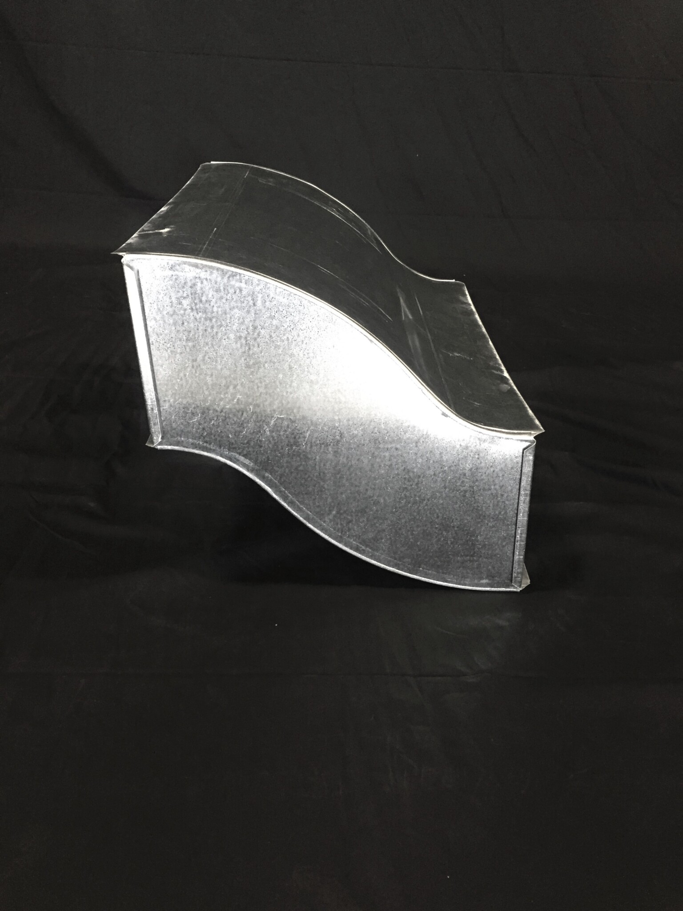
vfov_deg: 61.7
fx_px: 763
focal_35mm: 29
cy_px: 456
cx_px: 342
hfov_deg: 48.2
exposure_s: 1/30
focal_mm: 4.15
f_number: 2.2
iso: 250
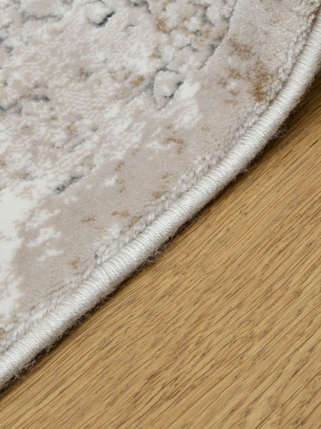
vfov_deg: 20.1
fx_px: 1175
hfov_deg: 15.4
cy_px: 4
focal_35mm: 95
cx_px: 292
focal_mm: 35
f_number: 10
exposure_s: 1/200
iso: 250
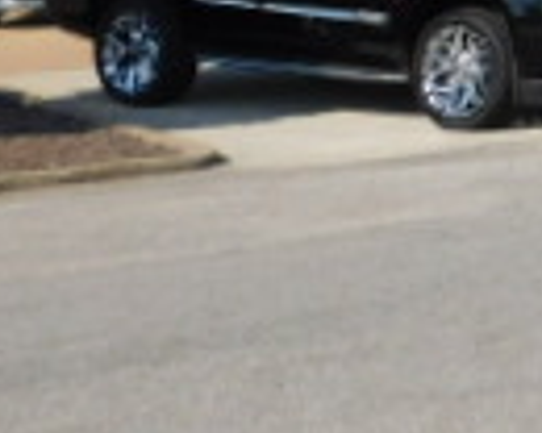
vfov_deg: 10.1
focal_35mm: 144
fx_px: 2310
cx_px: 1309
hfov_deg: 11.2
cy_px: -350
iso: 125
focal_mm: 5.3
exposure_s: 1/500
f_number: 6.4
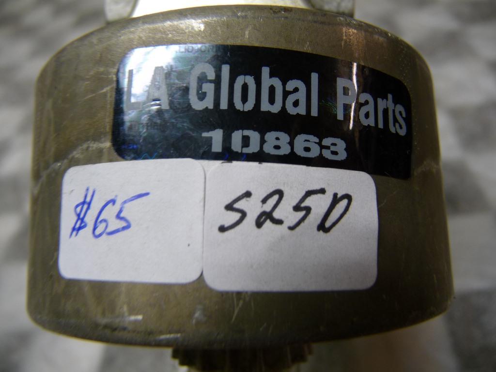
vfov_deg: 49.7
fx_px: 401
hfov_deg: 63.4
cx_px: 248
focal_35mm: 28
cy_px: 186
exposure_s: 1/30
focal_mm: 4.7
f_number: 3.3
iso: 100
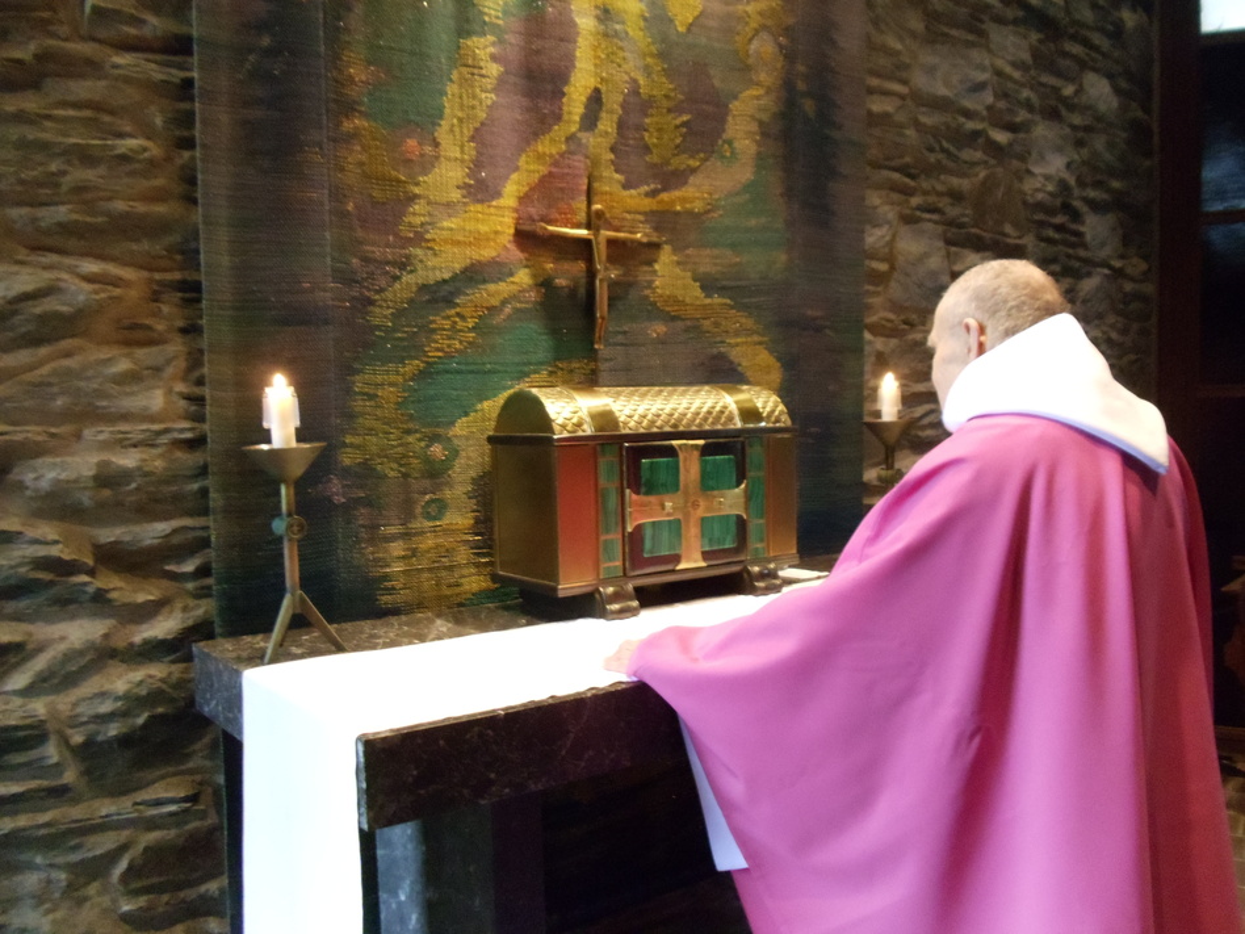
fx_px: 1583
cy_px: 467
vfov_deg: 32.9
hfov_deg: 42.9
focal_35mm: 44
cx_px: 622
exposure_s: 1/13
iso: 800
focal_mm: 6
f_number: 3.5
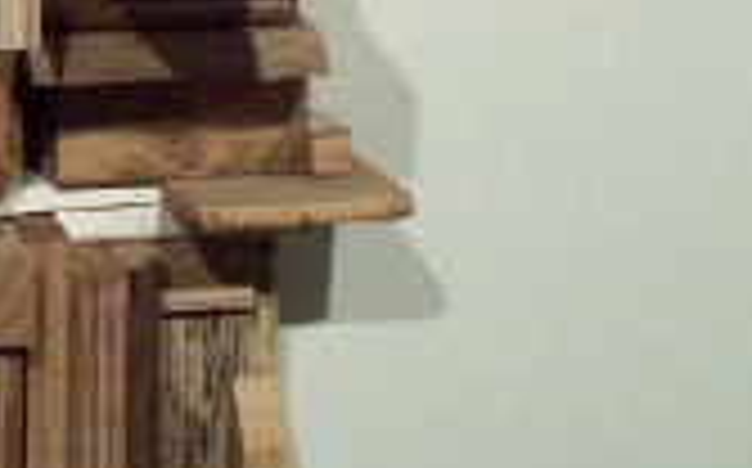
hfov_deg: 13.0
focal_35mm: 149
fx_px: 3051
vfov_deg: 8.5
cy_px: -279
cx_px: -518
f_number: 3
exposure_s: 1/30
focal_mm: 6.3
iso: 320
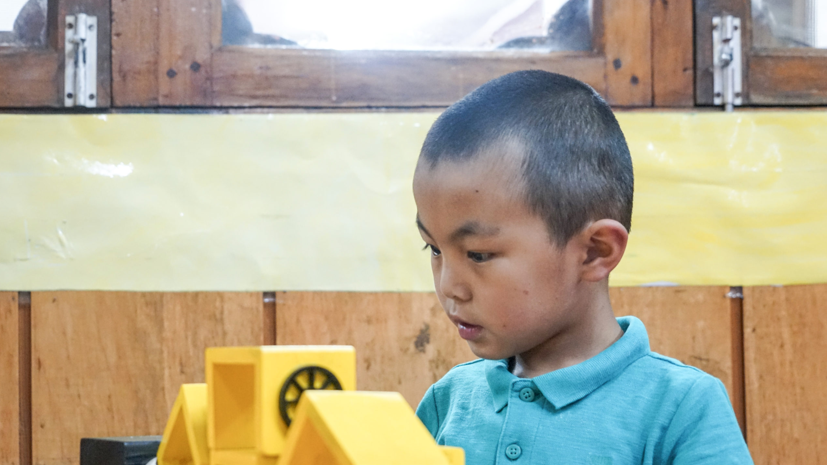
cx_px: 412
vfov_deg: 15.3
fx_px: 1732
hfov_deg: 26.9
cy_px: 271
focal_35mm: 79
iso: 6400
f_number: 5.6
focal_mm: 75
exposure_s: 1/30
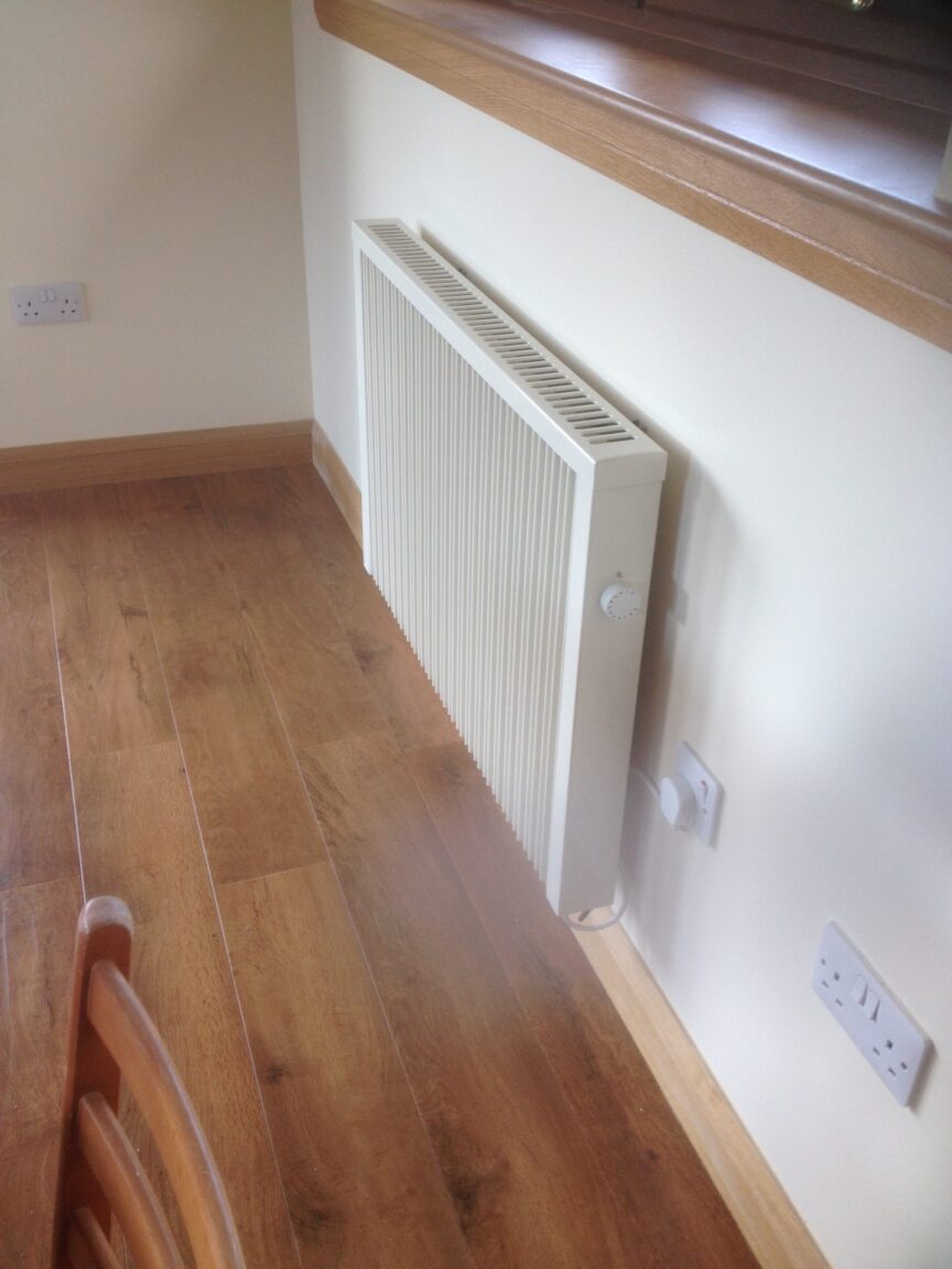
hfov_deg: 40.7
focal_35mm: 35
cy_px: 634
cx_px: 476
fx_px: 1283
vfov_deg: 52.6
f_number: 2.4
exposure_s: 1/60
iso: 50
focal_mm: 4.28
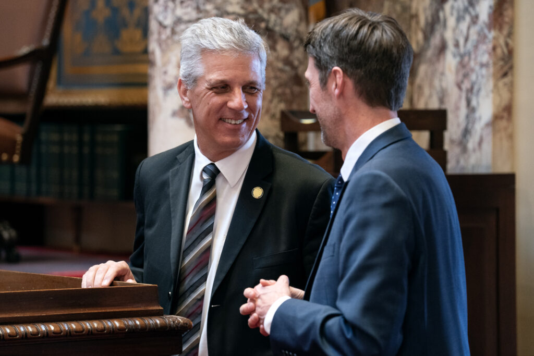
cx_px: 267
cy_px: 178
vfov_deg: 8.2
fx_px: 2492
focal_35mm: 168
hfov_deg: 12.2
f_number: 4
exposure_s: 1/125
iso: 3200
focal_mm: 168
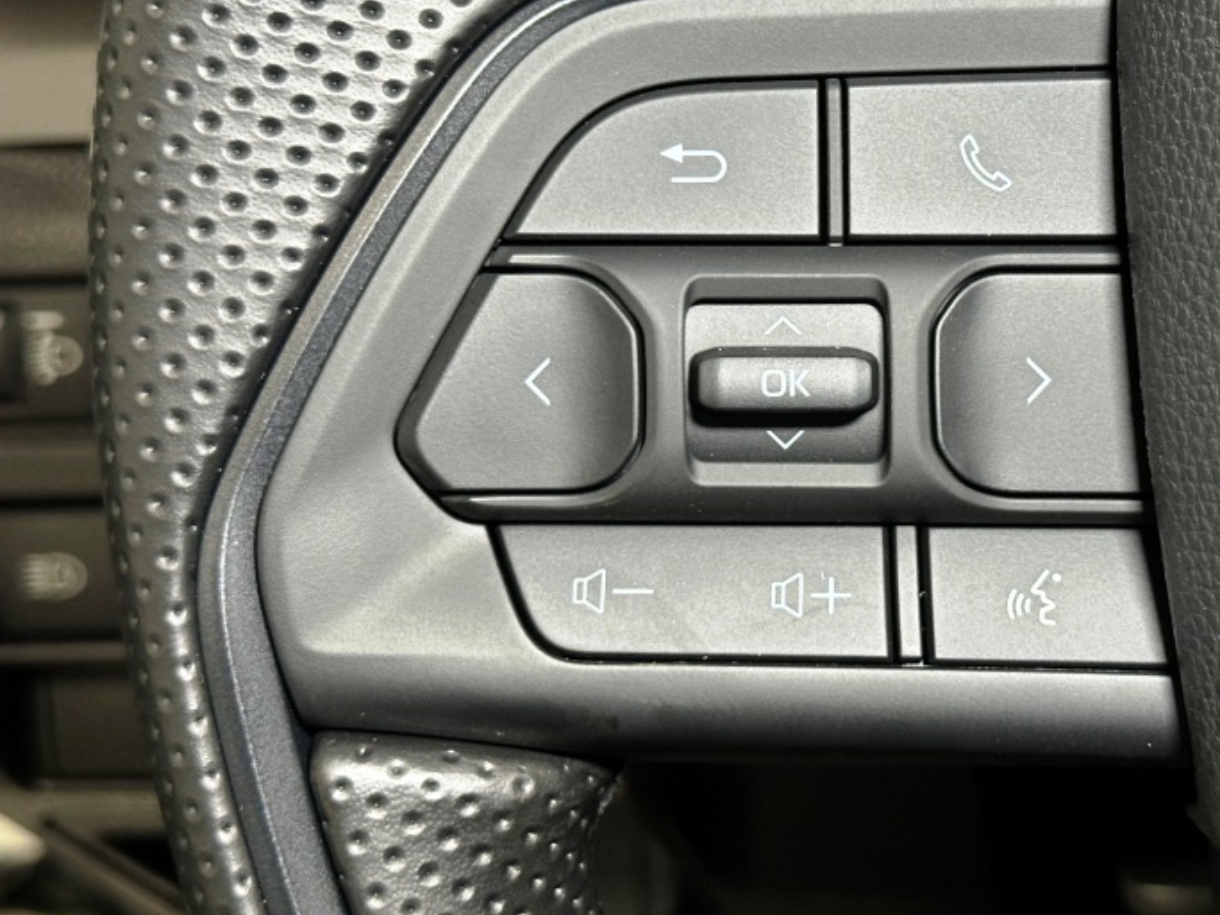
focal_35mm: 72
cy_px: 309
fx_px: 2537
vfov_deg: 20.4
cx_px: 832
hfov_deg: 26.9
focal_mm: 6.86
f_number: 1.78
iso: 320
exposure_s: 1/40
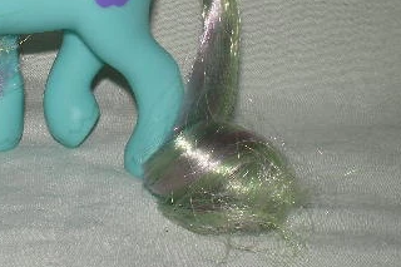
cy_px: -16
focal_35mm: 79
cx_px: 64
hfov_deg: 25.1
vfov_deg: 16.8
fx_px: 879
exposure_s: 1/30
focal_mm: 6.3
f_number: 4.6
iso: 64
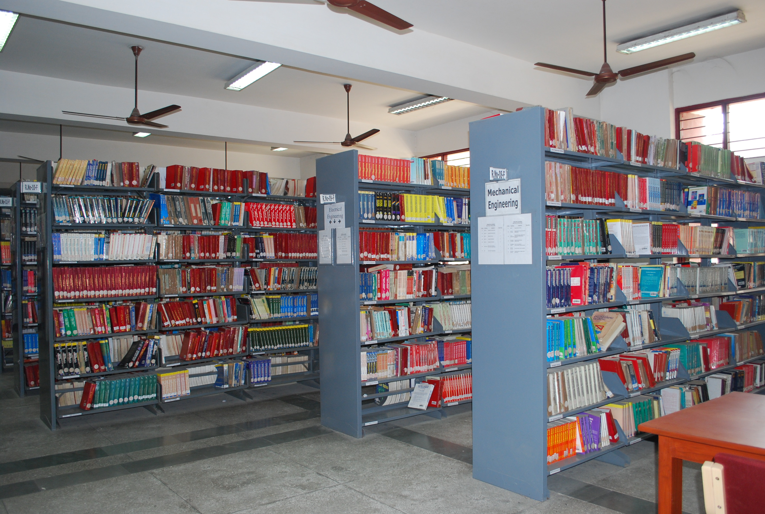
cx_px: 382
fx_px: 639
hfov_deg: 61.8
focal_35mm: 30
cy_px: 257
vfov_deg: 43.8
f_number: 4.5
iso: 400
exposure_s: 1/50
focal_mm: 20
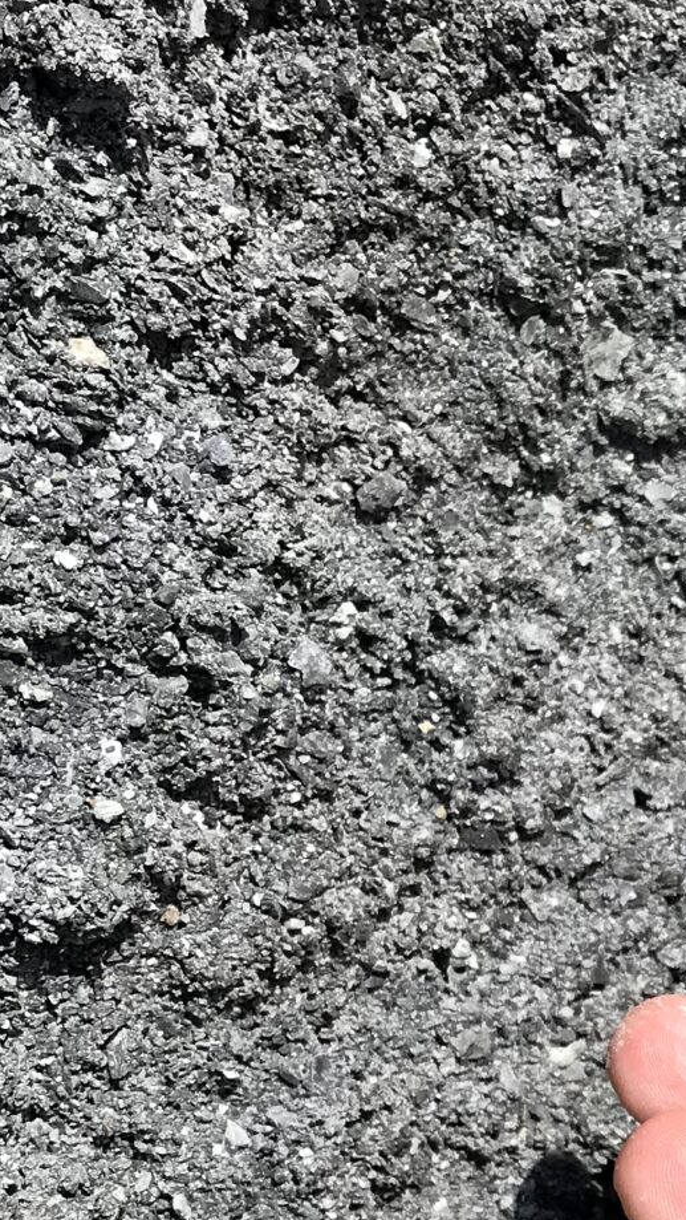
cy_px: 927
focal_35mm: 85
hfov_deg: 13.5
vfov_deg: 24.7
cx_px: 1010
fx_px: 2748
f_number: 1.8
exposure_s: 1/2398
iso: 20
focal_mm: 3.99
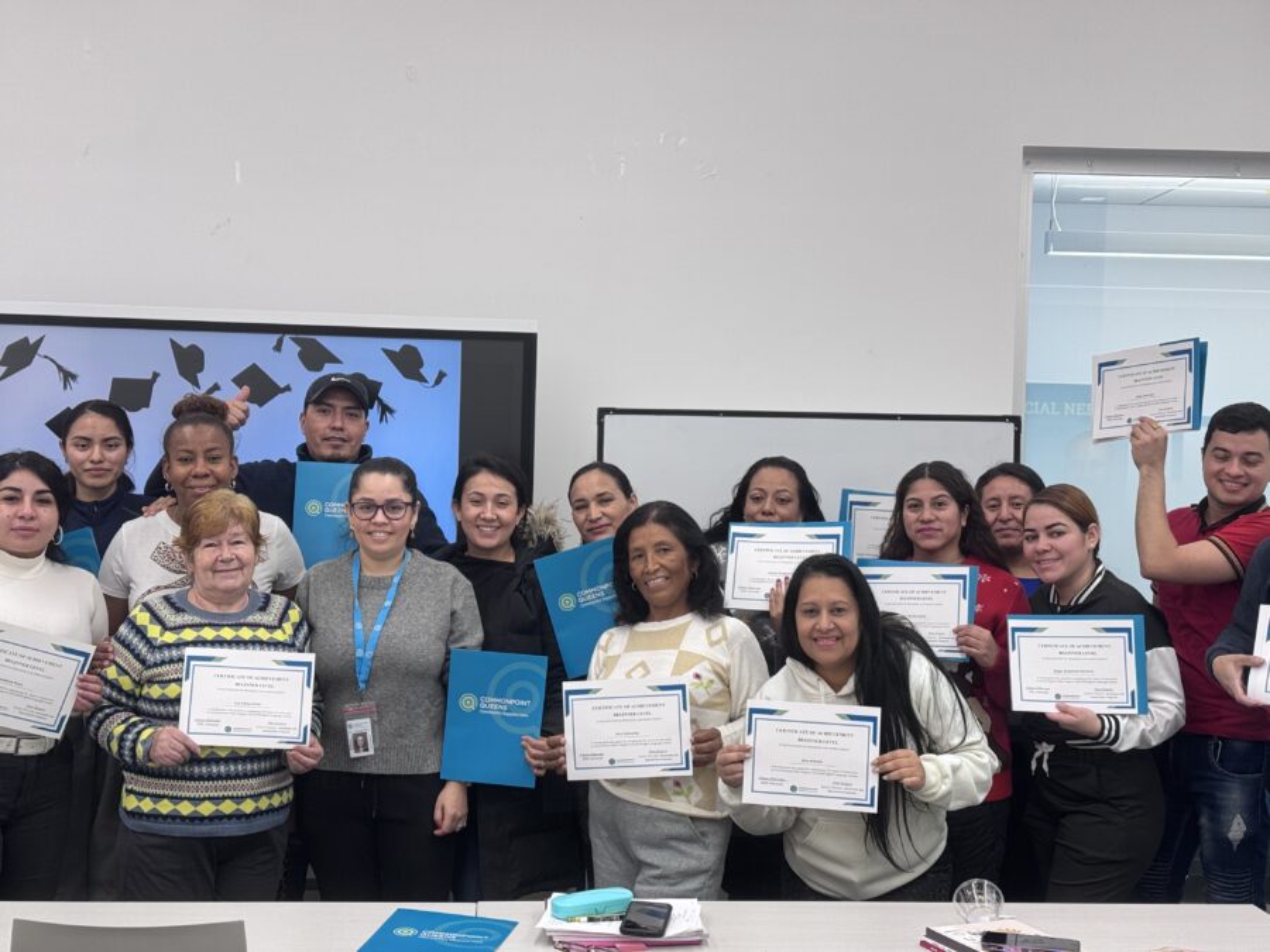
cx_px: 635
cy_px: 476
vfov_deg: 30.3
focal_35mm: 48
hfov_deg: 39.7
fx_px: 1761
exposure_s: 1/120
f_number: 1.78
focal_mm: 6.76
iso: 80
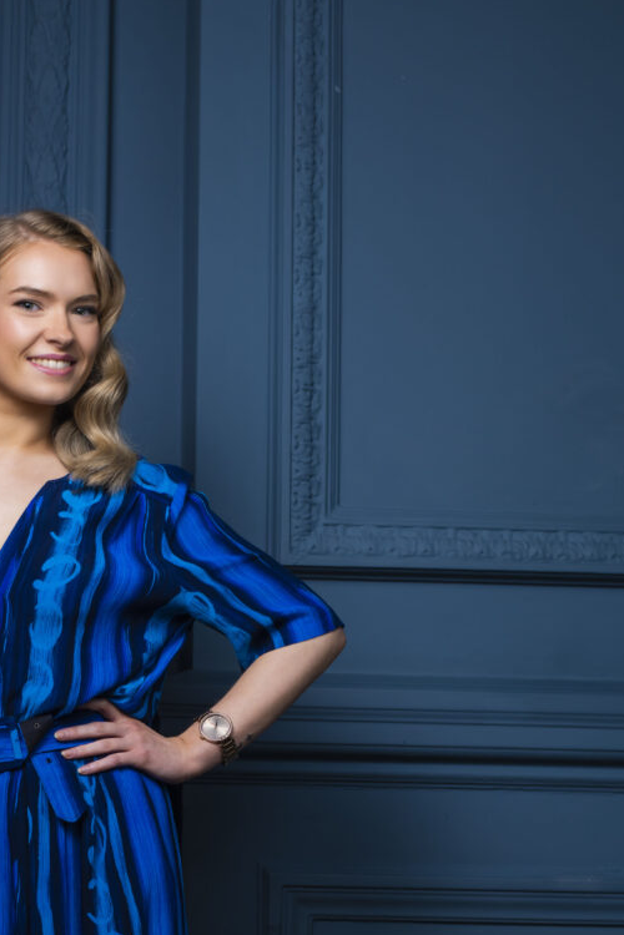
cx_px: 29
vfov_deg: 20.0
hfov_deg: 13.5
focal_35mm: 100
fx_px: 2600
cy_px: 850
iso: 250
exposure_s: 1/200
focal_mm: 50
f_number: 5.6
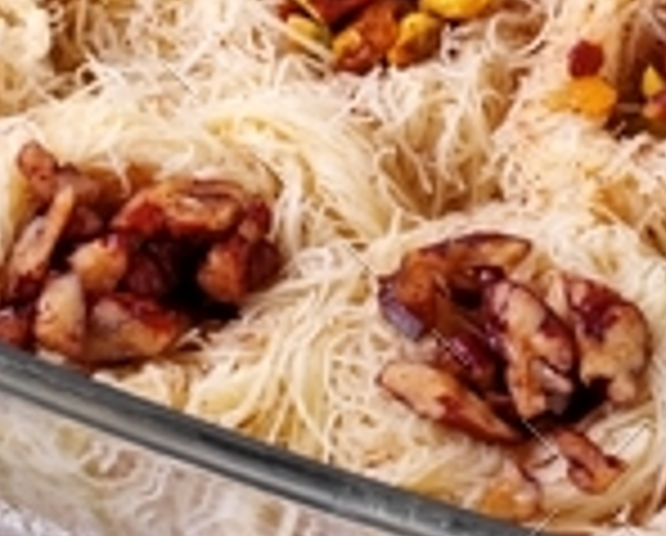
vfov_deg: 5.5
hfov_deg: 6.9
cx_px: 562
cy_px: 16
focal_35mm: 280
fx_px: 5530
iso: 100
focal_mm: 50
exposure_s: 1/160
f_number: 13
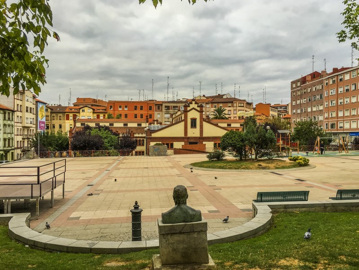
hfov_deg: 61.7
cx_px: 180
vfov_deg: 48.2
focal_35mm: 29
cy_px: 135
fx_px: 301
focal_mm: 4.15
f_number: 2.2
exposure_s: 1/100
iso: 40
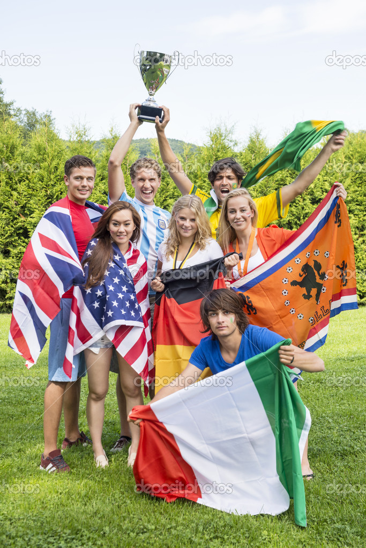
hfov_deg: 26.0
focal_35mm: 52
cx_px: 183
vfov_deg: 38.2
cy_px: 274
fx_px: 792
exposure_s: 1/125
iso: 100
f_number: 7.1
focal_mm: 52
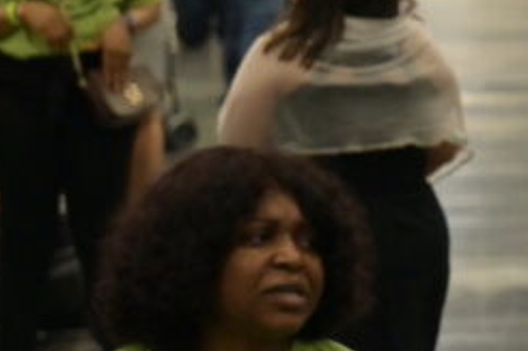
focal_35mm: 636
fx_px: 9321
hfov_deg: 3.2
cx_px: 1437
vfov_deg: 2.2
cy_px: 134
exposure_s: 1/160
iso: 1600
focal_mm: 96
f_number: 2.8
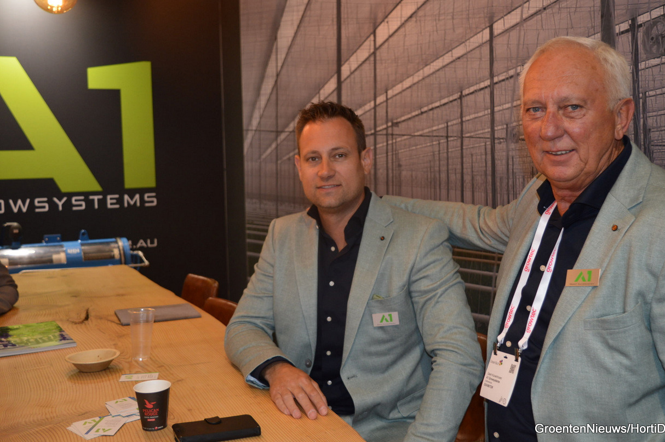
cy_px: 216
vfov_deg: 33.7
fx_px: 729
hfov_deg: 49.0
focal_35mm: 40
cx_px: 350
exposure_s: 1/60
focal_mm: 25
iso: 450
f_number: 4.5
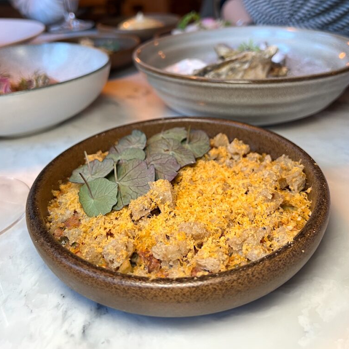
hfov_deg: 52.5
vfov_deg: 51.8
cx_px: 174
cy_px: 125
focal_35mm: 31
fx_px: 354
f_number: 1.5
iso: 80
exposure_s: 1/50
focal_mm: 5.7
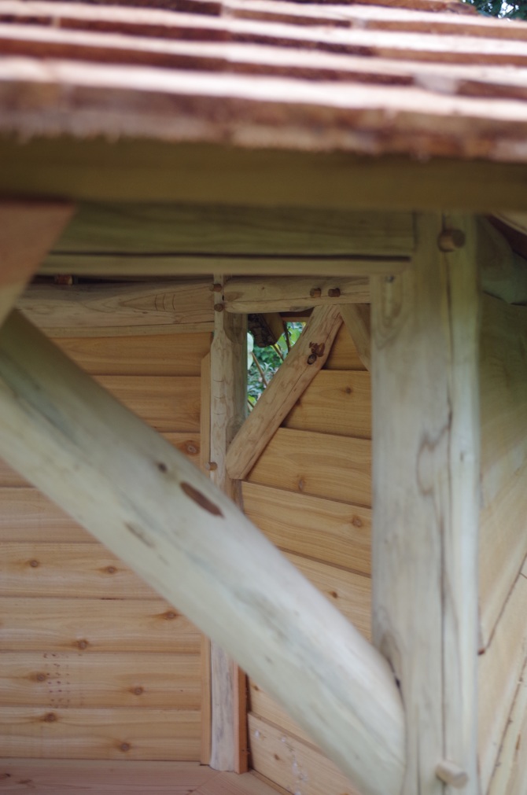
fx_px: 1014
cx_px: 264
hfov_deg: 29.1
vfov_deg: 42.8
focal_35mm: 46
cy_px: 398
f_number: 4
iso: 400
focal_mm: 30.63
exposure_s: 1/60
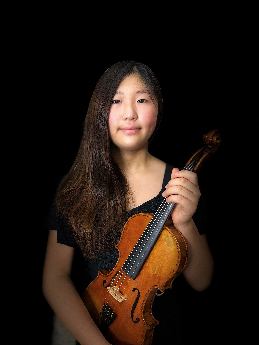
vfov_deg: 67.3
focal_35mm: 26
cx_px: 130
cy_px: 172
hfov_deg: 53.1
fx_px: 259
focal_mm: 5.1
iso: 125
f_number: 1.6
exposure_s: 1/60
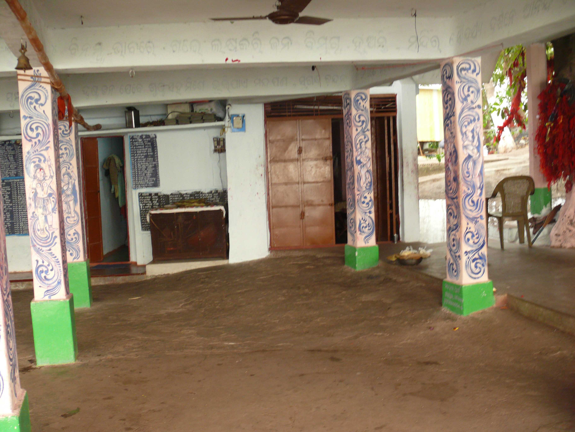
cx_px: 288
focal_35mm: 35
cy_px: 216
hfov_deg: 52.6
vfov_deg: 40.7
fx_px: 581
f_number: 2.8
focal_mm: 7.4
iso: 200
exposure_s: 1/30
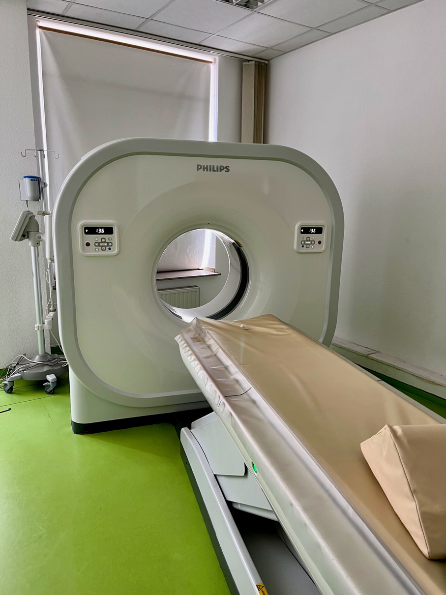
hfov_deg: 53.0
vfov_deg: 67.3
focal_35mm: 26
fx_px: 447
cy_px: 298
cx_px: 223
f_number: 1.6
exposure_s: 1/50
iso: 64
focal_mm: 5.1
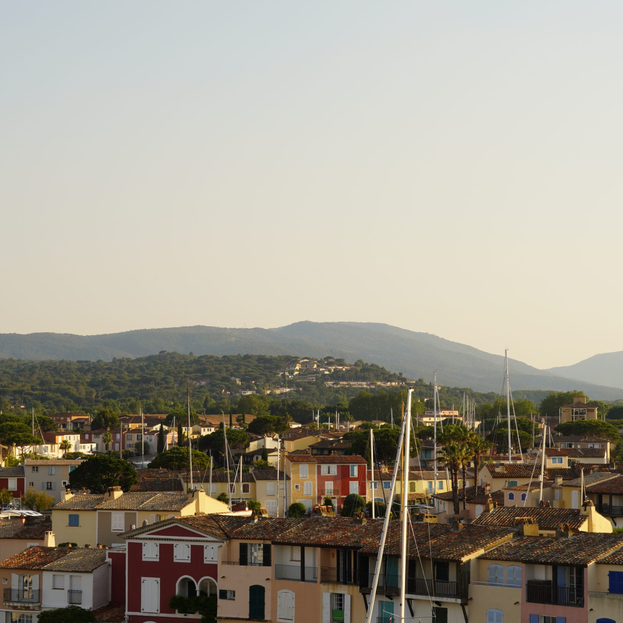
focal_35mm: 88
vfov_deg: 19.8
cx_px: 309
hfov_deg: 19.8
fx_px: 1785
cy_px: 358
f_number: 8
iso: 100
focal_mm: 43
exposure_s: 1/160
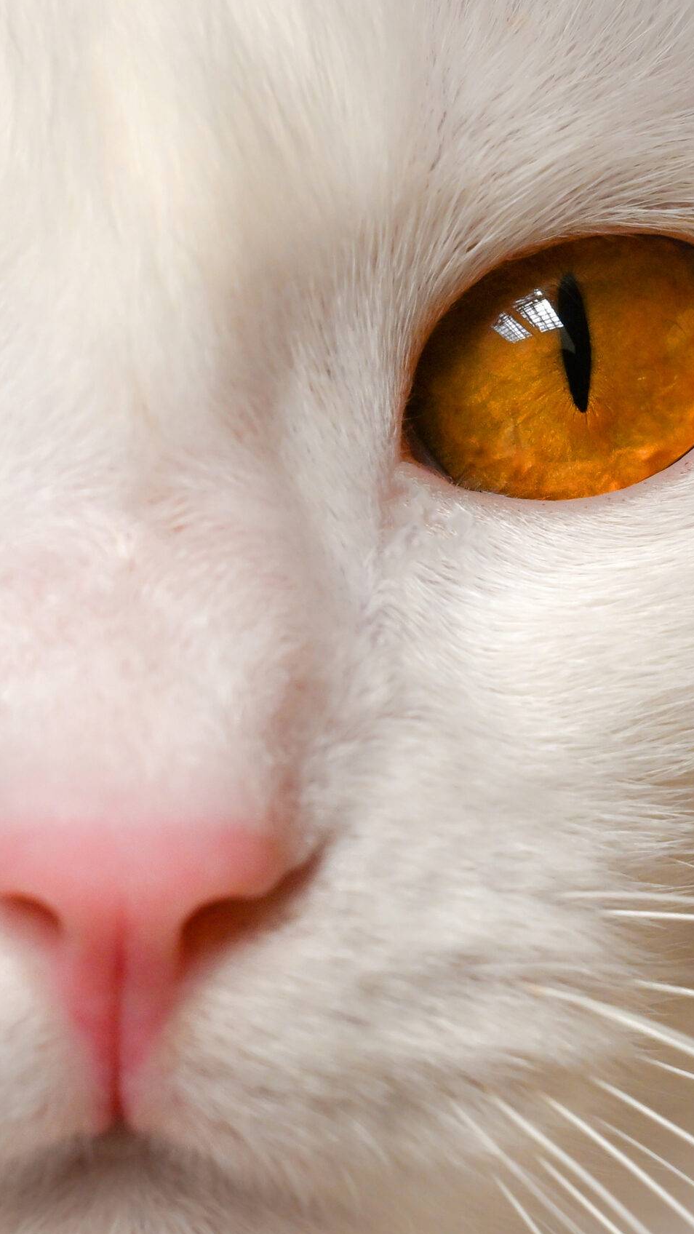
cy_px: 617
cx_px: 138
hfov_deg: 7.3
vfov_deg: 13.0
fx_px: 5431
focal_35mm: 166
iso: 640
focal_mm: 70
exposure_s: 1/200
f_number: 9
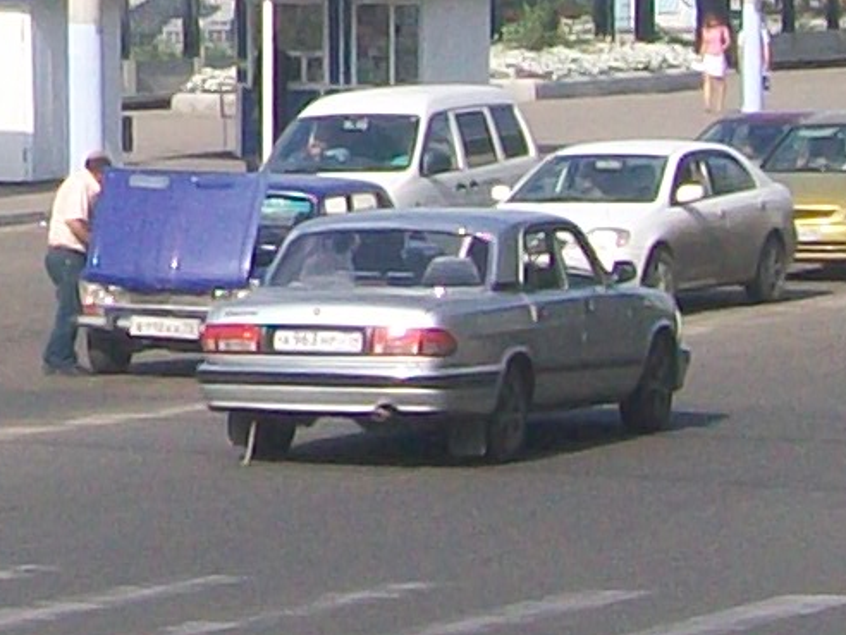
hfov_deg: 7.5
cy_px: -666
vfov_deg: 5.7
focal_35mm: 253
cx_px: -779
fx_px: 6183
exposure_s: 1/320
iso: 64
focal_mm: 6.1
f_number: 4.9
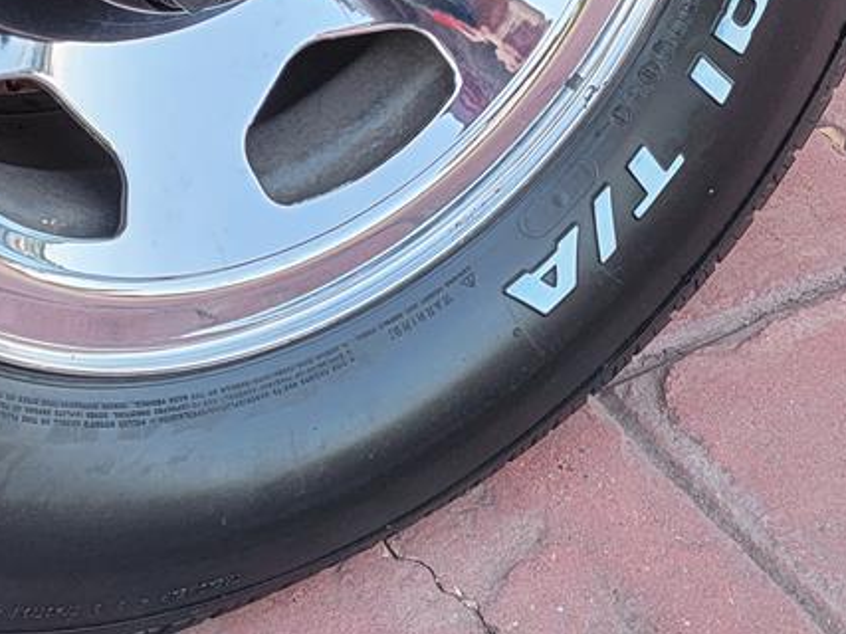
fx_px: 1979
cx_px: 370
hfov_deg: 24.1
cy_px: -260
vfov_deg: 16.8
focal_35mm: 81
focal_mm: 6.7
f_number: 1.8
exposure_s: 1/119
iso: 200
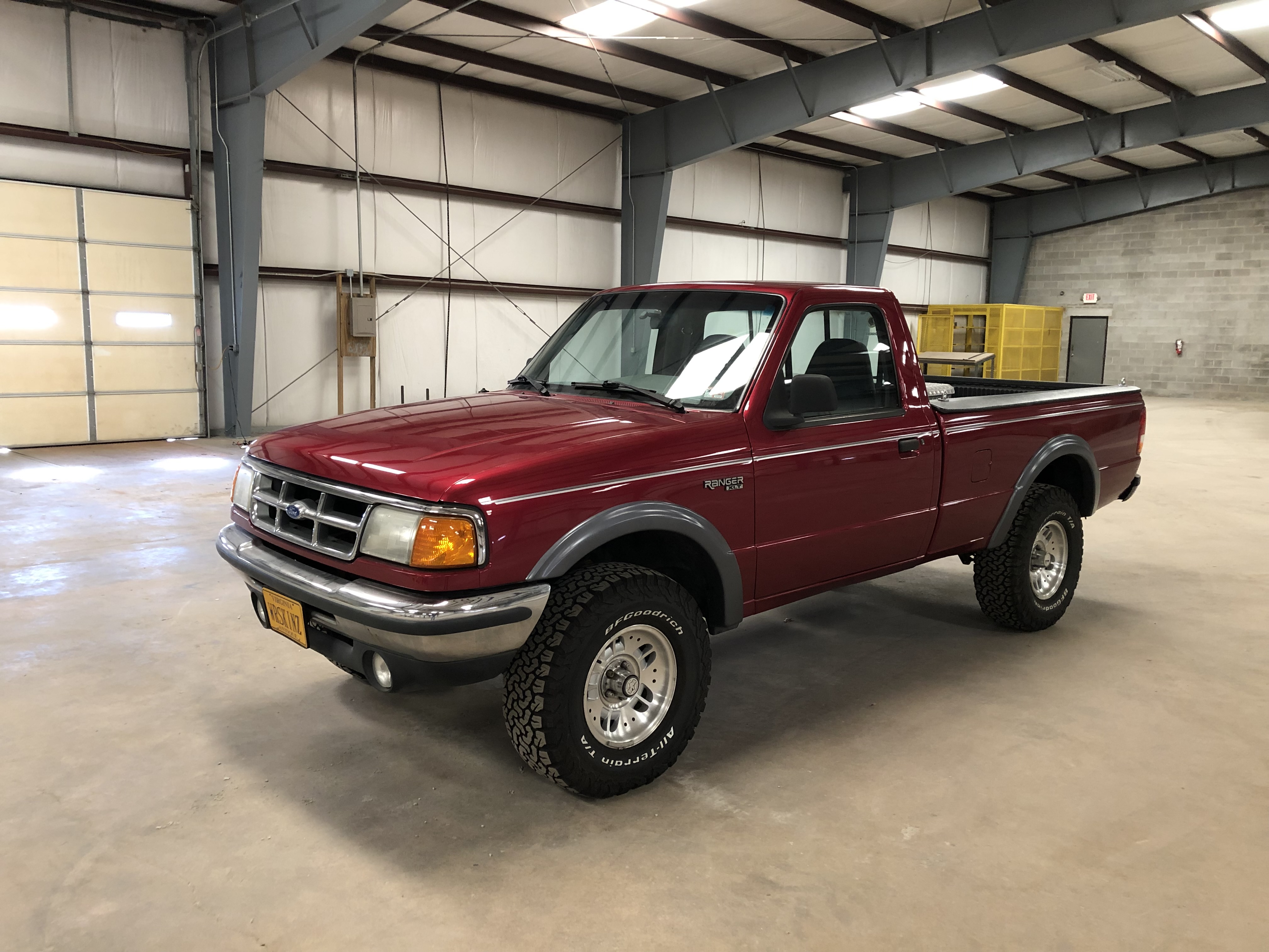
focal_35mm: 28
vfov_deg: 49.7
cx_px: 634
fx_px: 1026
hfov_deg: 63.4
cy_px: 476
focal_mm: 4
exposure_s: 1/15
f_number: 1.8
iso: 50
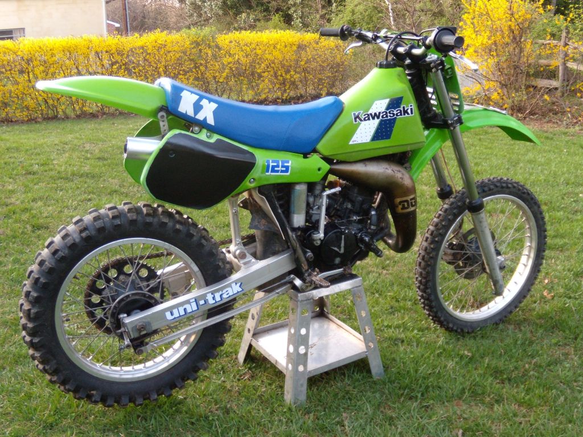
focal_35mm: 36
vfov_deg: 39.7
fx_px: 606
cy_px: 218
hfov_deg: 51.4
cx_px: 292
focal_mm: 6.4
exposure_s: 1/60
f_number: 3.6
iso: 200
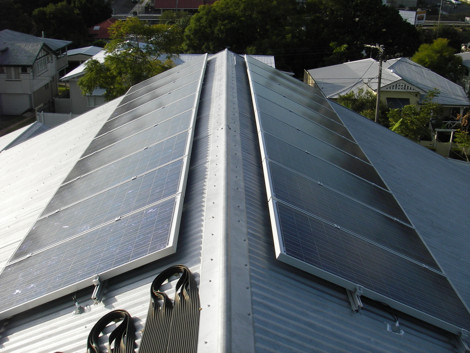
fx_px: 516
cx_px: 235
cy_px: 176
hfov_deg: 49.0
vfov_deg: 37.7
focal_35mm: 38
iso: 50
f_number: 6.6
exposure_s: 1/160
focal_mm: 6.3
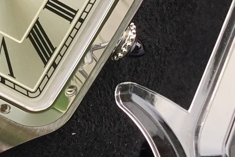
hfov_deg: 17.6
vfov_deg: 12.1
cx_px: -22
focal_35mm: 112
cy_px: -8
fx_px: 731
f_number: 2.4
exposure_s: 1/120
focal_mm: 3.3
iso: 40
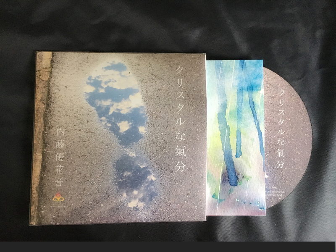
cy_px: 126
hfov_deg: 61.7
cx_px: 168
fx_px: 281
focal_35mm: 29
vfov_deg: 48.2
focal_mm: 4.15
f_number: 2.2
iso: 200
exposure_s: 1/30
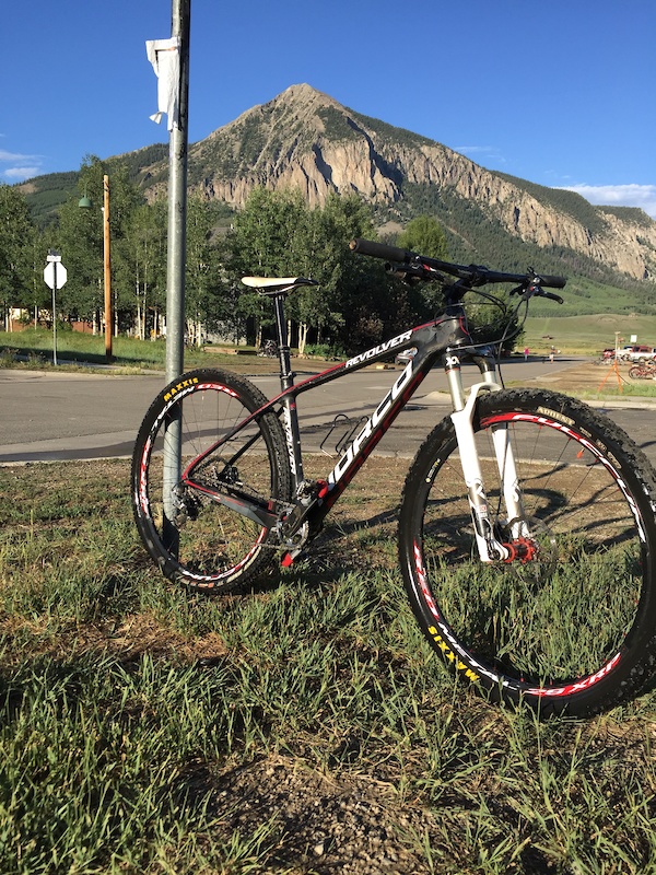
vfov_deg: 61.7
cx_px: 328
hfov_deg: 48.2
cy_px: 438
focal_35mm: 29
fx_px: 733
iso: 32
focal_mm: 4.15
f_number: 2.2
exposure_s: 1/989
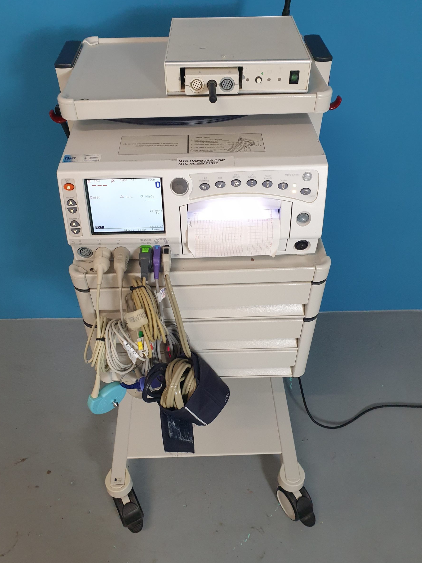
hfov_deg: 49.7
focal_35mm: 28
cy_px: 300
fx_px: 455
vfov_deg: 63.4
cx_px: 202
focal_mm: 4.3
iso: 320
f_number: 2.4
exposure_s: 1/50
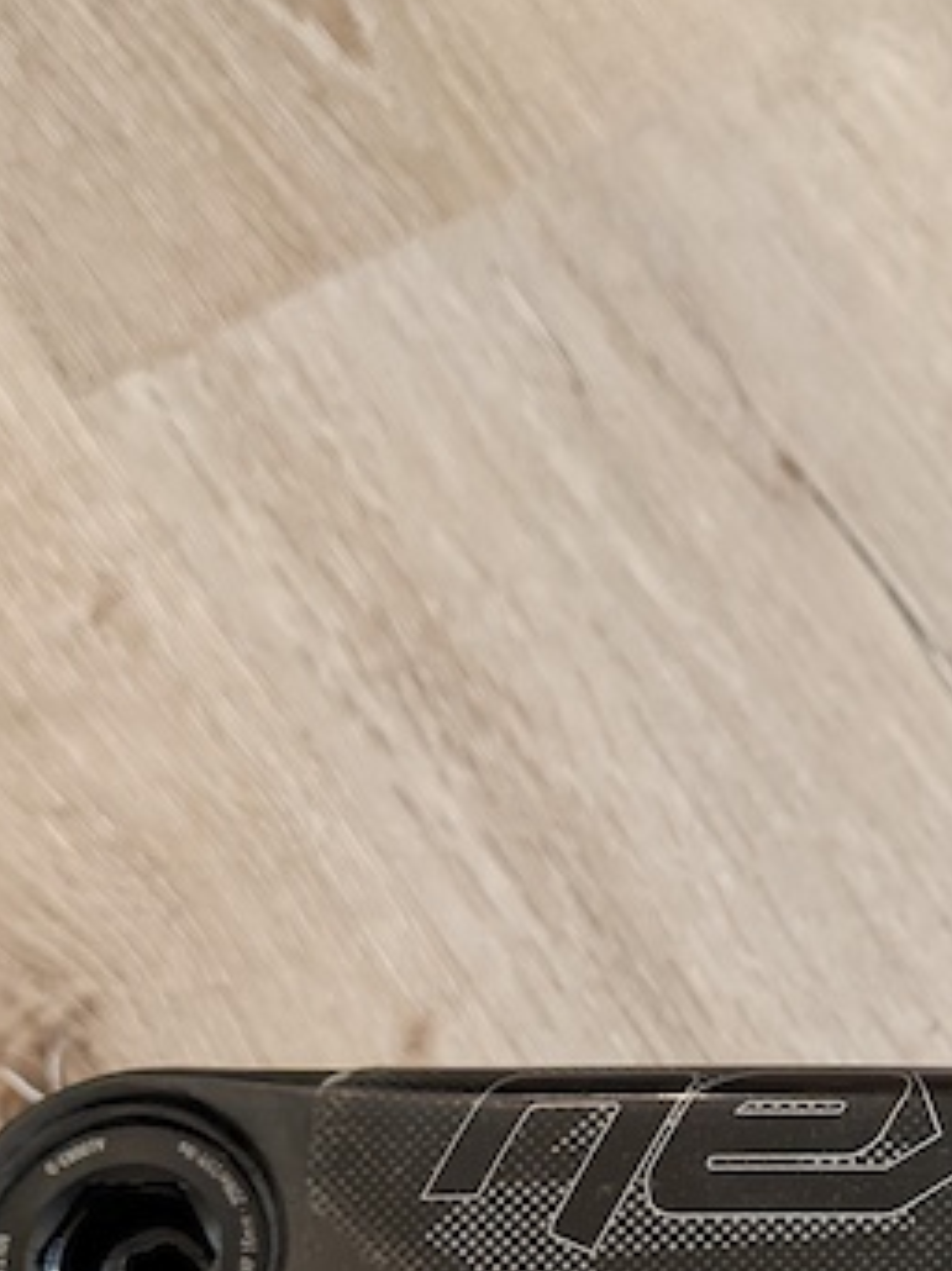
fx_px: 2312
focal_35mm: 63
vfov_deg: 29.0
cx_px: 1004
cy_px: 1230
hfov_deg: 22.2
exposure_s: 1/24
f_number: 1.8
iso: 742
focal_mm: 4.44
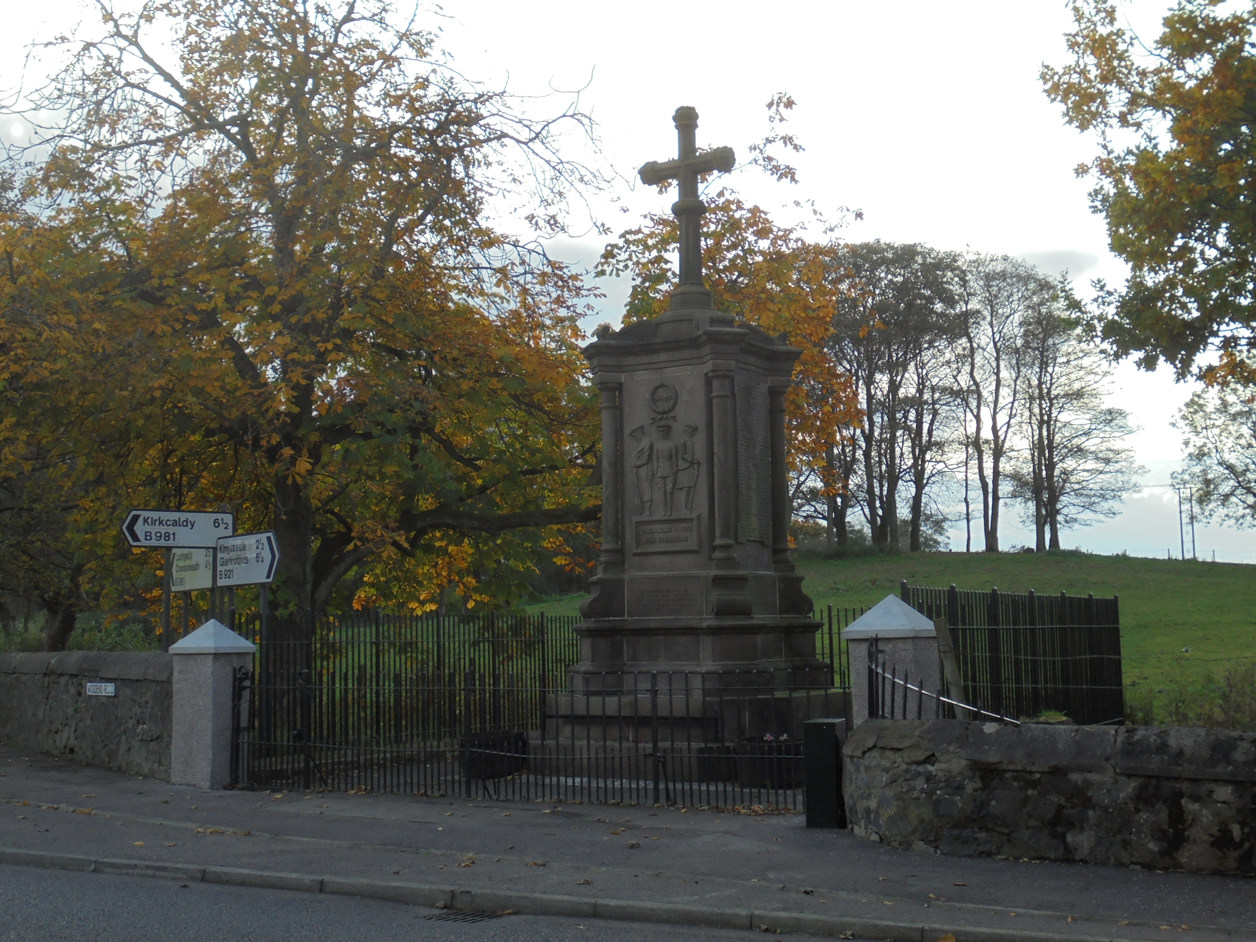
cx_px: 628
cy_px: 471
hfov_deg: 43.9
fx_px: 1560
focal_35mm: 43
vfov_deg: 33.6
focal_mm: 7.8
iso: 100
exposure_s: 1/200
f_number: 4.5
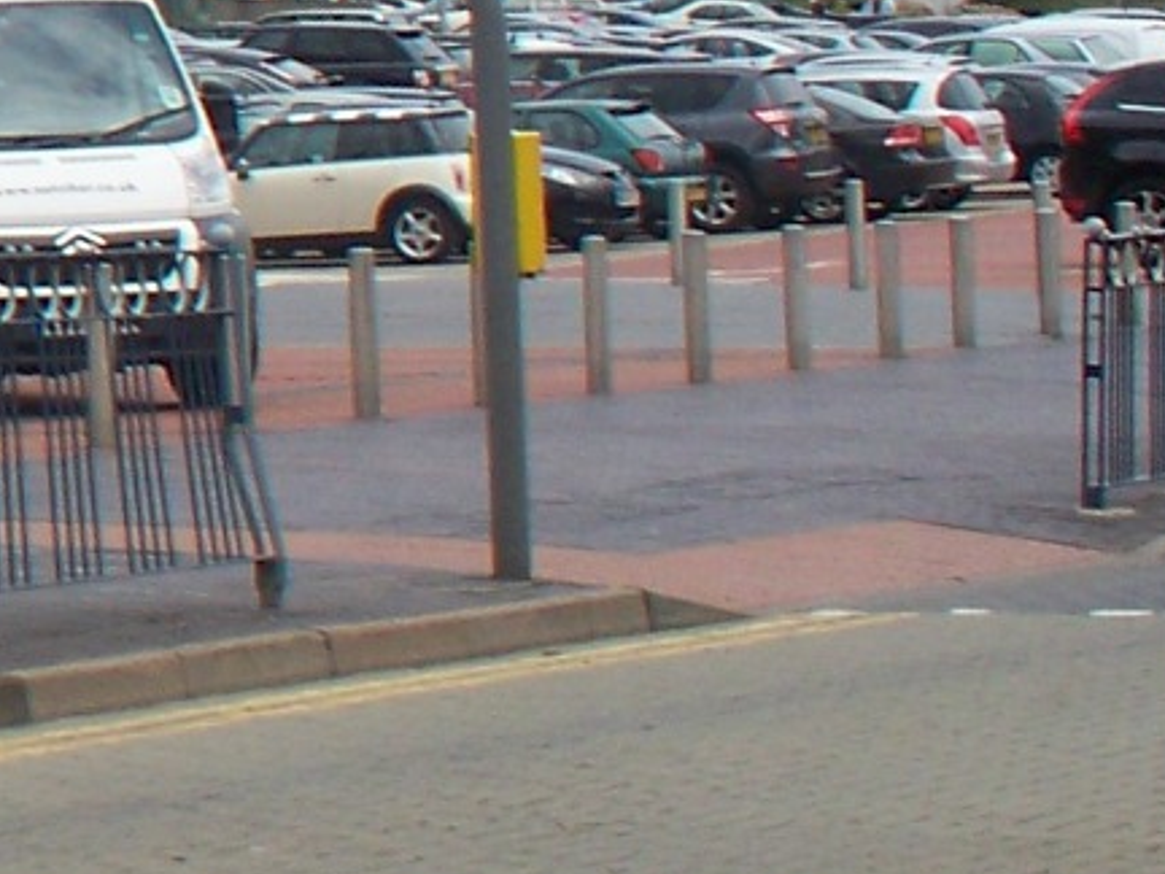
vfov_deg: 6.6
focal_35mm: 220
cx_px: -2230
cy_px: -736
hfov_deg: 7.9
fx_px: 7404
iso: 64
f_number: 5
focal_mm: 7.54
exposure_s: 1/320
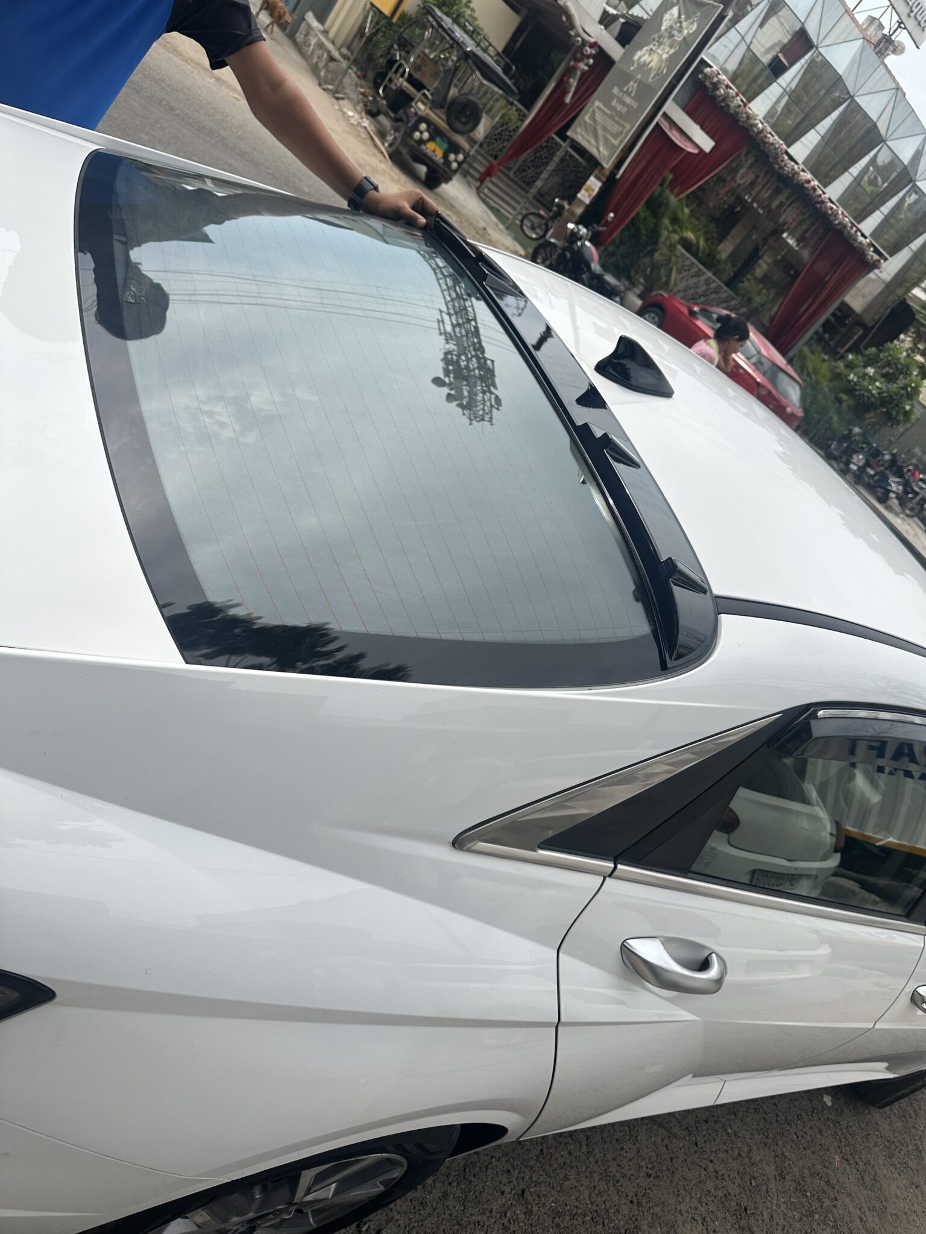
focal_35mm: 24
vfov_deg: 71.6
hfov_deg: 56.8
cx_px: 463
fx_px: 856
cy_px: 617
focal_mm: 6.86
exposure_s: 1/3155
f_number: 1.78
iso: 80
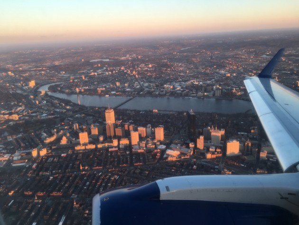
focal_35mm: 29
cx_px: 150
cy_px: 112
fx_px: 251
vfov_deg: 48.3
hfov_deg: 61.6
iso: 25
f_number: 2.2
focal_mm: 4.15
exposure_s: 1/60
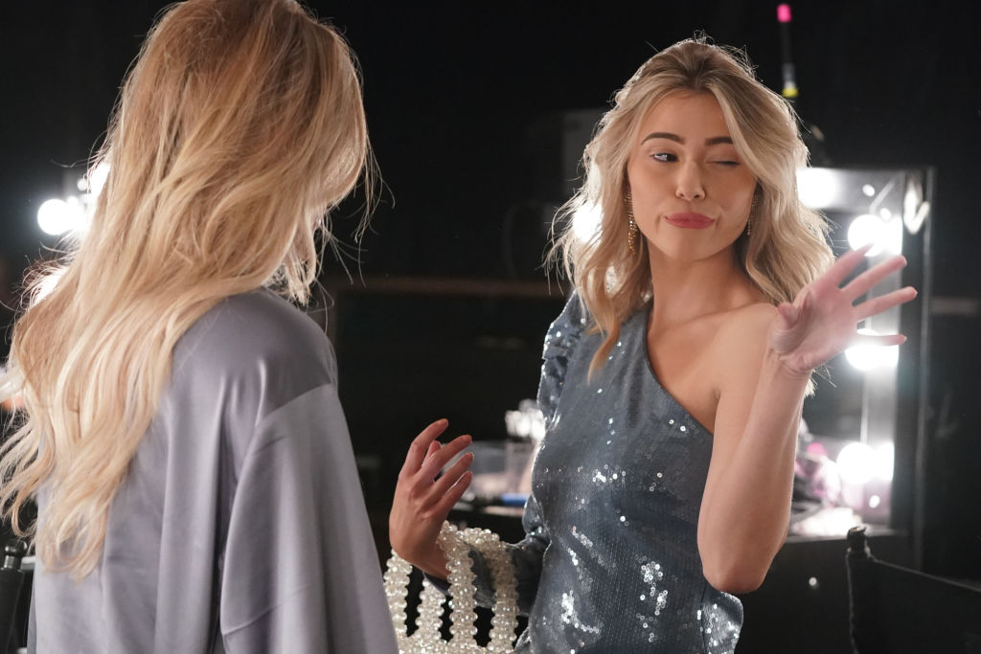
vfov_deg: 13.0
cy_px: 327
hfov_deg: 19.5
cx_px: 490
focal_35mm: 105
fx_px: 2861
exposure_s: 1/160
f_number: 4.5
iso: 5000
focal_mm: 70
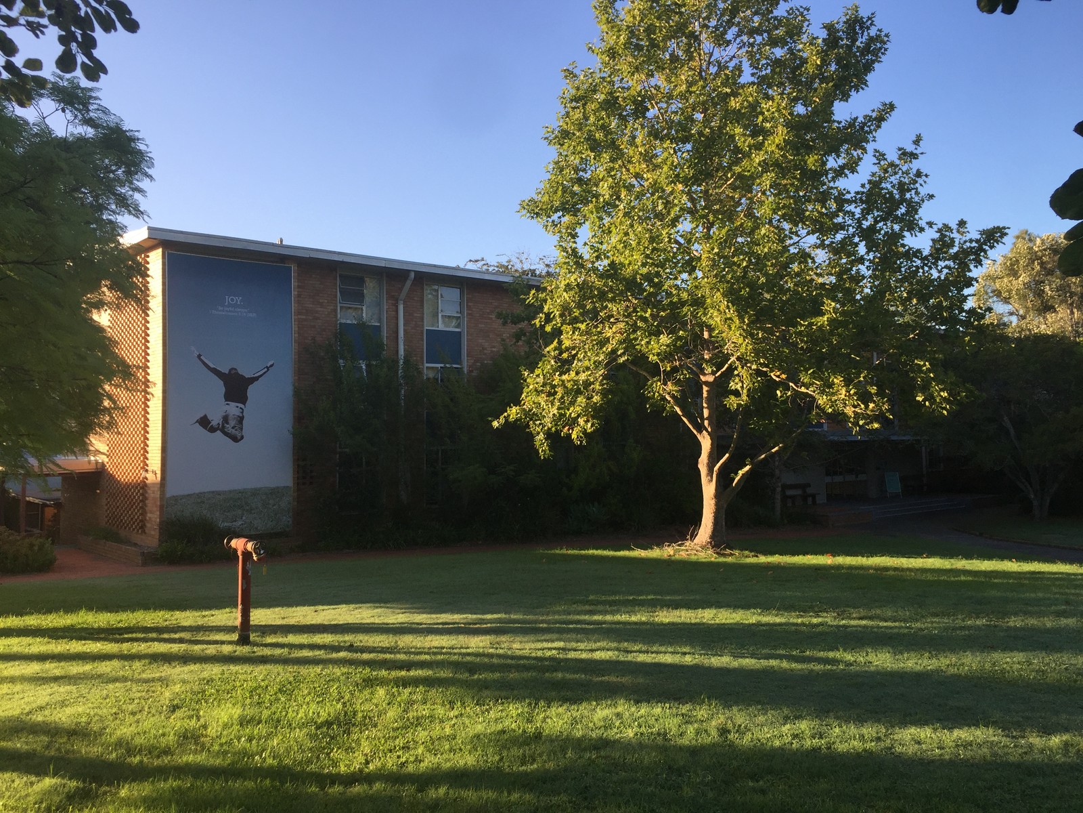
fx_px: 907
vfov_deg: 48.2
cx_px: 542
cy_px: 406
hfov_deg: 61.7
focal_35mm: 29
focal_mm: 4.15
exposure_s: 1/618
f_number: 2.2
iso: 32
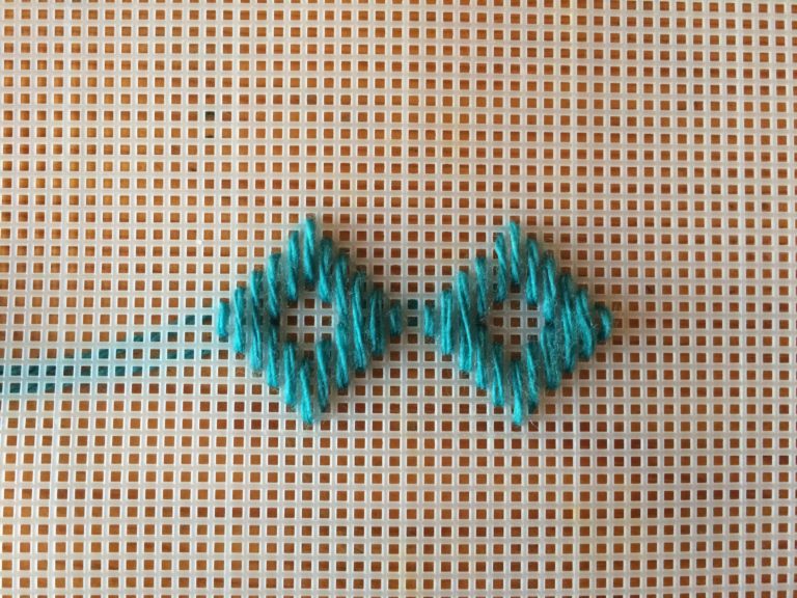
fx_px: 668
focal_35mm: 29
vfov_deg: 48.2
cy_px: 299
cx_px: 398
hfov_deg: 61.7
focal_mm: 4.15
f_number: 2.2
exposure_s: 1/30
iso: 320
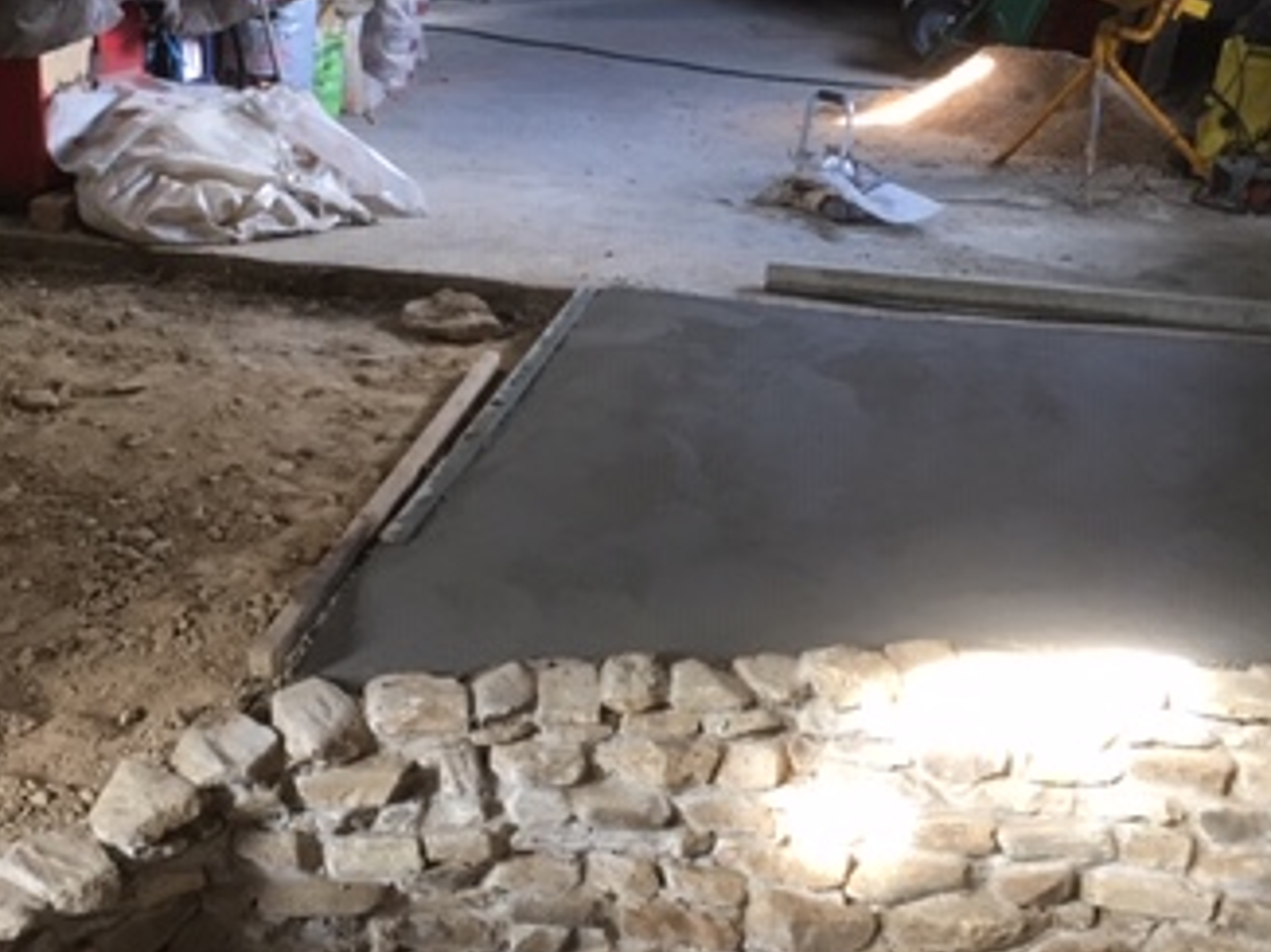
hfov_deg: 33.6
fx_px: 2091
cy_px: 453
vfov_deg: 25.6
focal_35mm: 57
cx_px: 480
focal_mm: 4.15
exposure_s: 1/33
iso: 125
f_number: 2.2
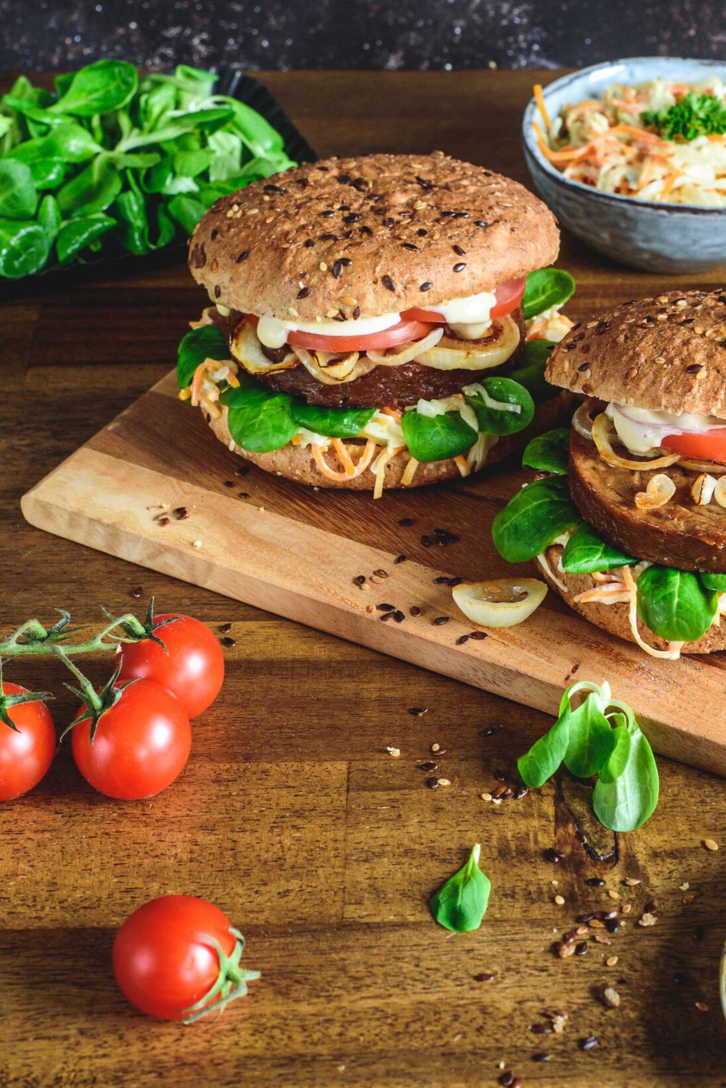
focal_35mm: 78
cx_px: 534
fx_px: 2356
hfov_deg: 17.4
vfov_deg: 25.9
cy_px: 420
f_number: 11
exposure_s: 1/15
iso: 500
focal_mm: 50
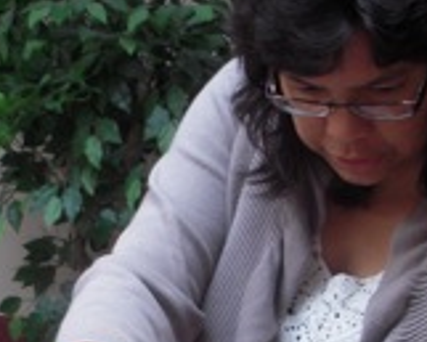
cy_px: 402
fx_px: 1454
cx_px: 111
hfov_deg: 16.6
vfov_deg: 13.1
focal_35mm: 115
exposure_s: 1/30
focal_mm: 6.3
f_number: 3.3
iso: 100
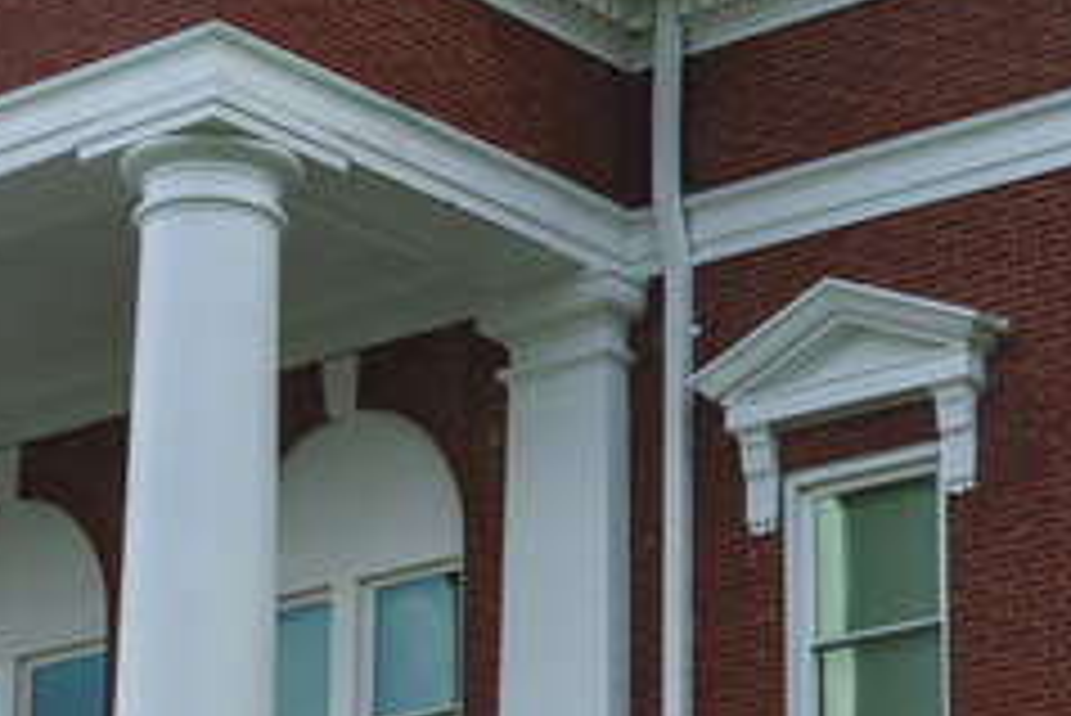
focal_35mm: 136
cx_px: 549
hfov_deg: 15.1
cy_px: 786
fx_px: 4048
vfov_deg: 10.0
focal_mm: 36
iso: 200
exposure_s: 1/100
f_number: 16
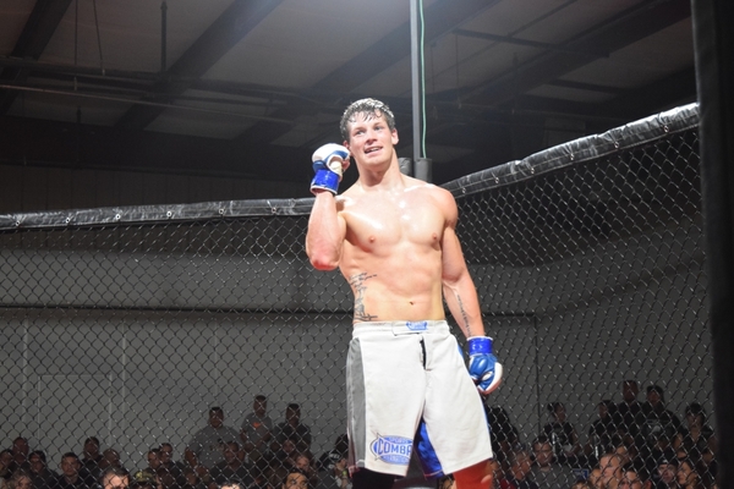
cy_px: 244
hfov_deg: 33.4
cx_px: 367
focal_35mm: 60
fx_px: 1223
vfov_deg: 22.6
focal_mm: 40
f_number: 4.8
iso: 3200
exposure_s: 1/160
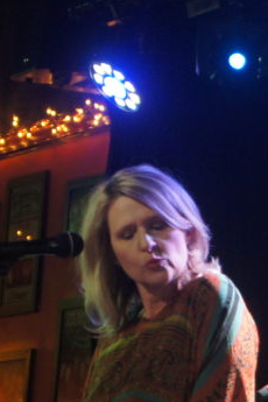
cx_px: 282
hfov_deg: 5.6
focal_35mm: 244
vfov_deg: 8.4
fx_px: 2730
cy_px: 366
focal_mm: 55
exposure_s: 1/25
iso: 1600
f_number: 5.6
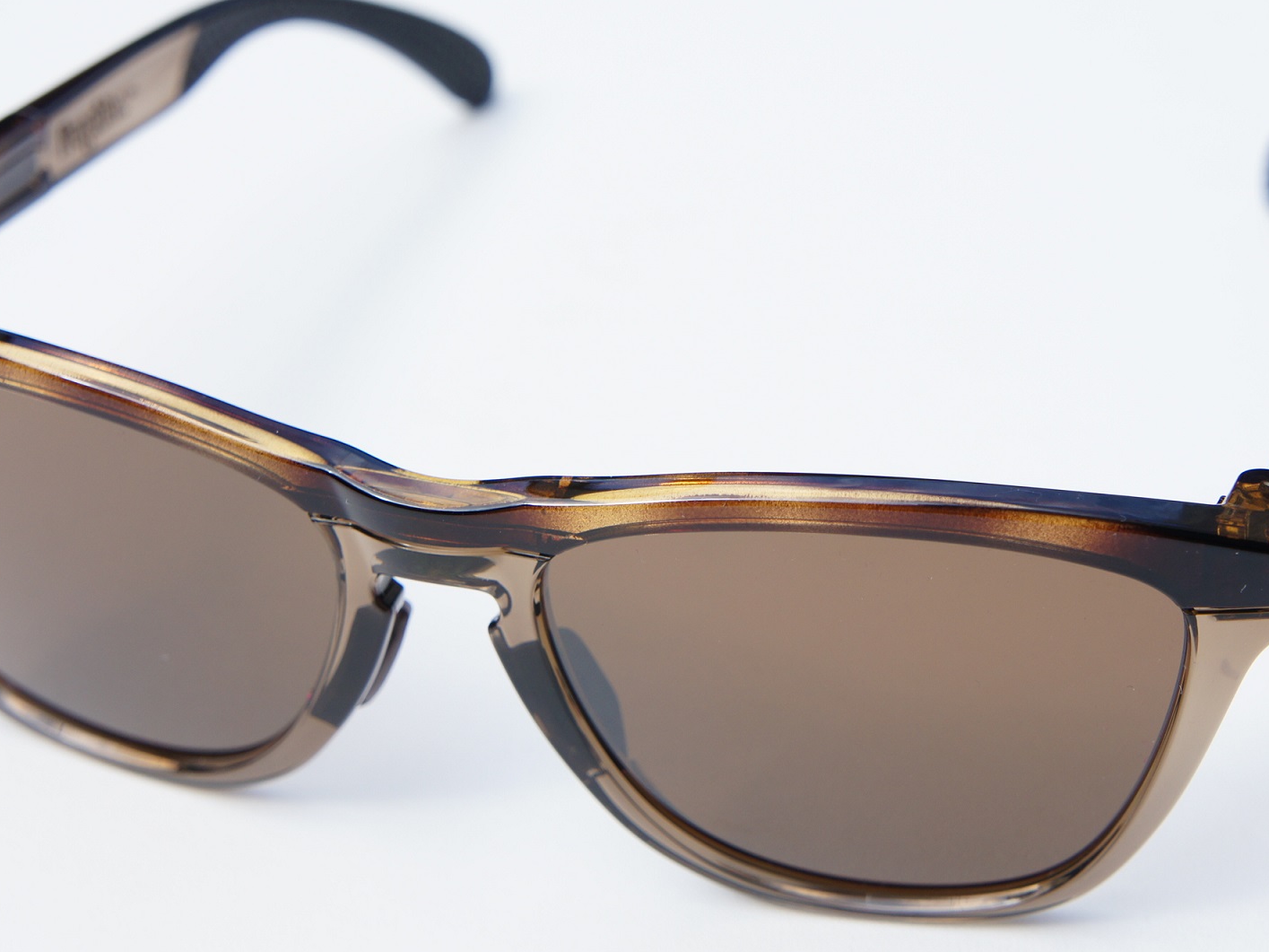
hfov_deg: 23.8
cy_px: 508
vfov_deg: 18.0
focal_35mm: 82
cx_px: 607
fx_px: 3006
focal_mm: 44
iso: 200
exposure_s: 1/160
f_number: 7.1
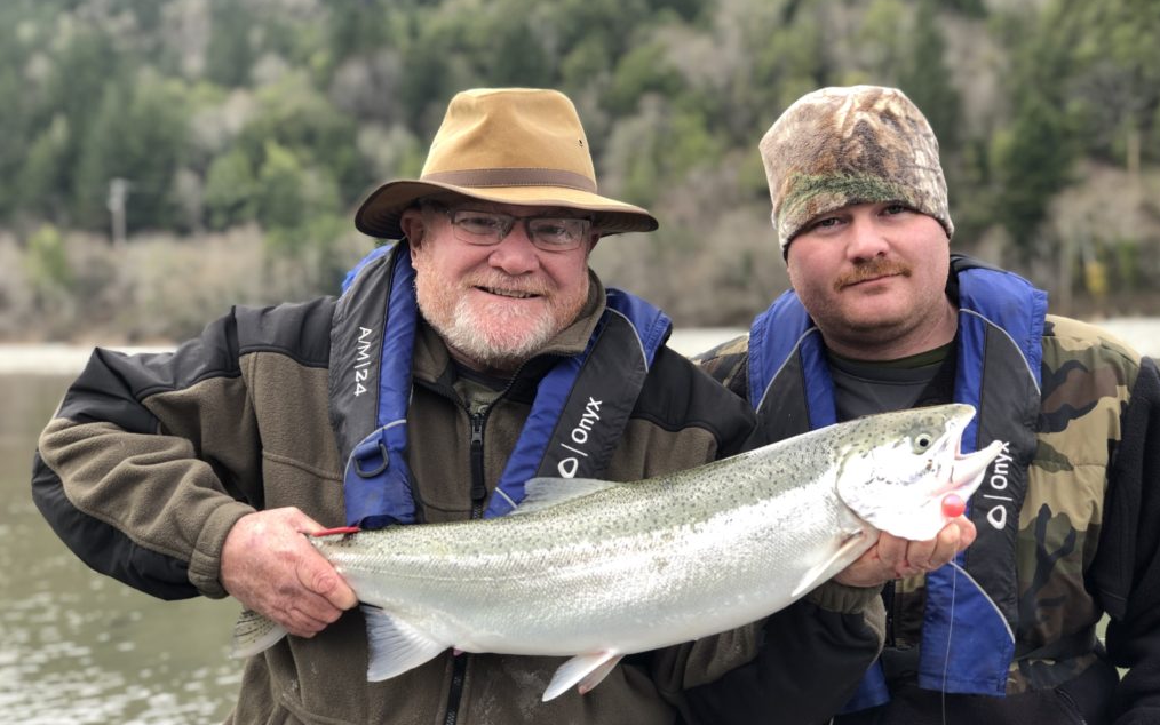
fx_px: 1929
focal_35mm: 61
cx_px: 585
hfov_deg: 33.5
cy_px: 396
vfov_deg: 21.3
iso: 25
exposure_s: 1/60
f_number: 2.8
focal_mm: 6.6
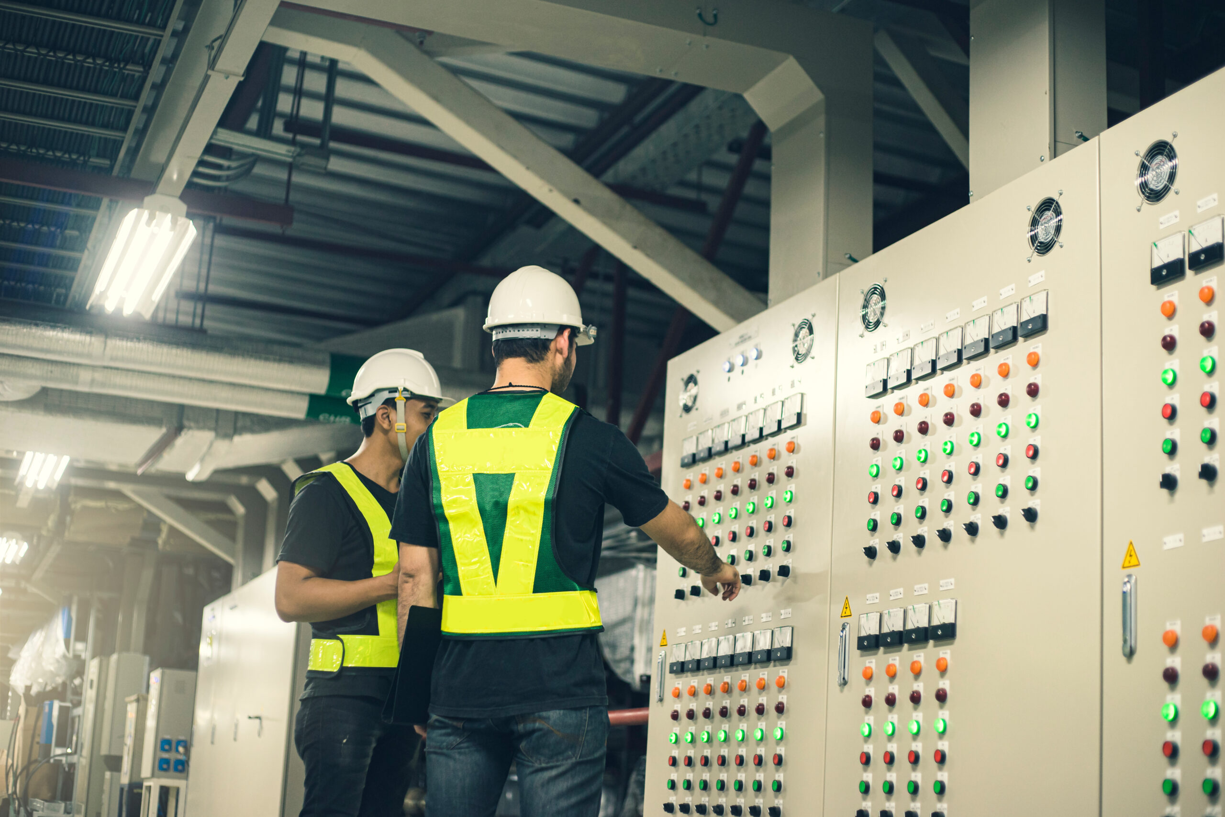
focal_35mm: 50
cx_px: 612
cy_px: 408
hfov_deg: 39.6
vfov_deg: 27.0
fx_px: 1701
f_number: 2.2
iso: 800
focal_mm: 50
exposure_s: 1/160
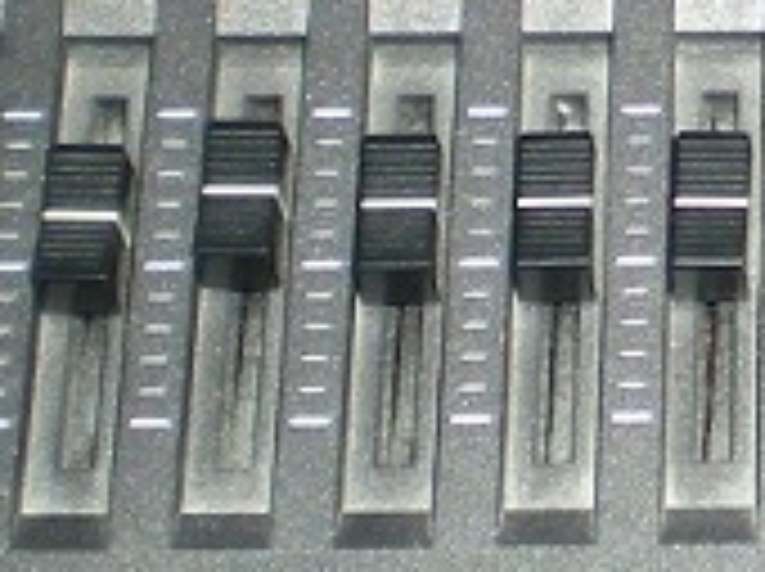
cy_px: -207
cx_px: 1256
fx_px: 3950
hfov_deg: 10.6
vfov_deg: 8.1
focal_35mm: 179
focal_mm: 6.3
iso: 64
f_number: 3.1
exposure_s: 1/60
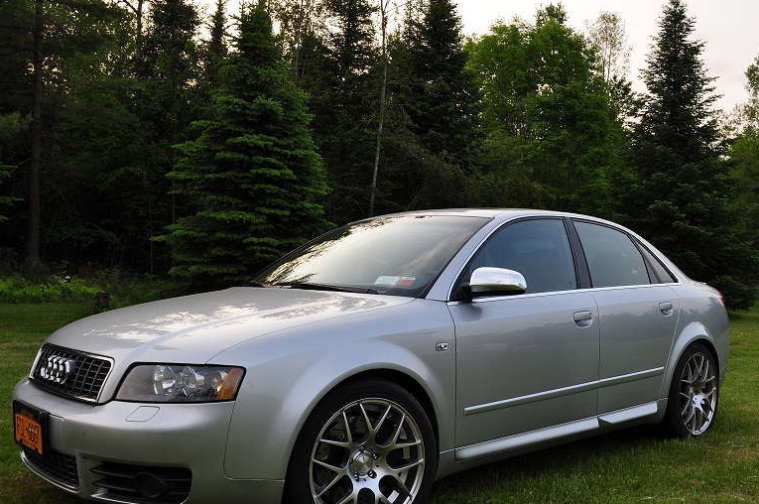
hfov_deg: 51.9
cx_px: 405
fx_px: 779
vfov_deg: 35.8
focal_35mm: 37
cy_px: 262
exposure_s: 1/80
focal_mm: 22
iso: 200
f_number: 8
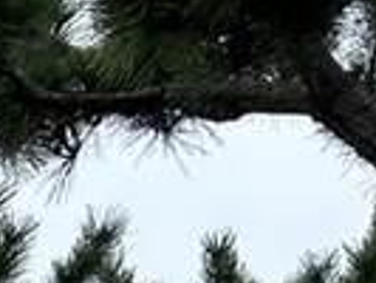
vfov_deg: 6.8
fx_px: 2033
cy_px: 974
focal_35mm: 187
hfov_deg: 8.3
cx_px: -879
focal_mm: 5.7
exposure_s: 1/1669
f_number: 1.5
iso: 50
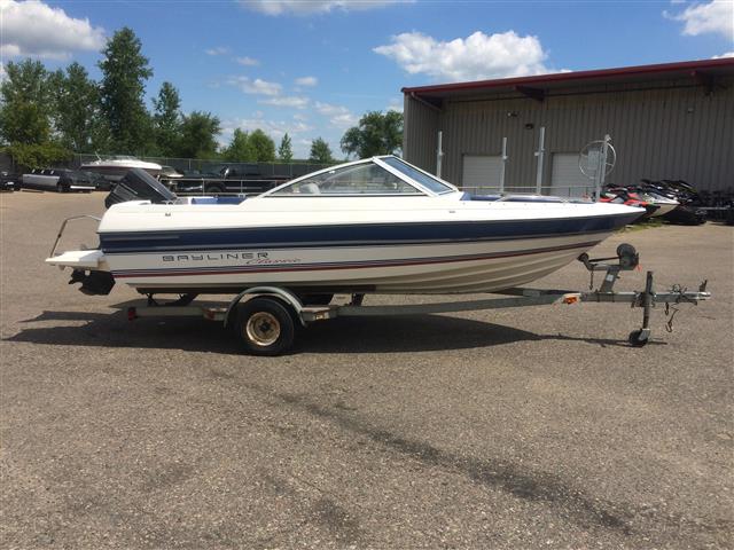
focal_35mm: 29
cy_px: 275
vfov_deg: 48.2
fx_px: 615
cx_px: 367
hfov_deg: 61.7
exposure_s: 1/2740
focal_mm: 4.15
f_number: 2.2
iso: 32
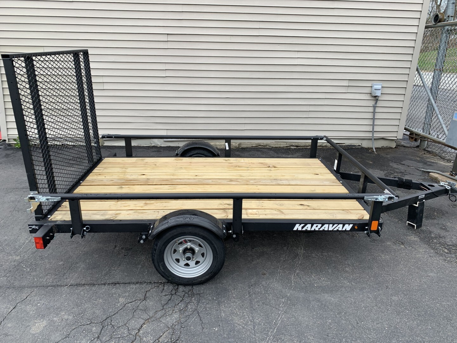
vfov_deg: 53.1
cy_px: 172
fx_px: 343
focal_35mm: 26
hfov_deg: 67.3
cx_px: 228
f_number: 1.8
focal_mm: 4.25
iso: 25
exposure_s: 1/490
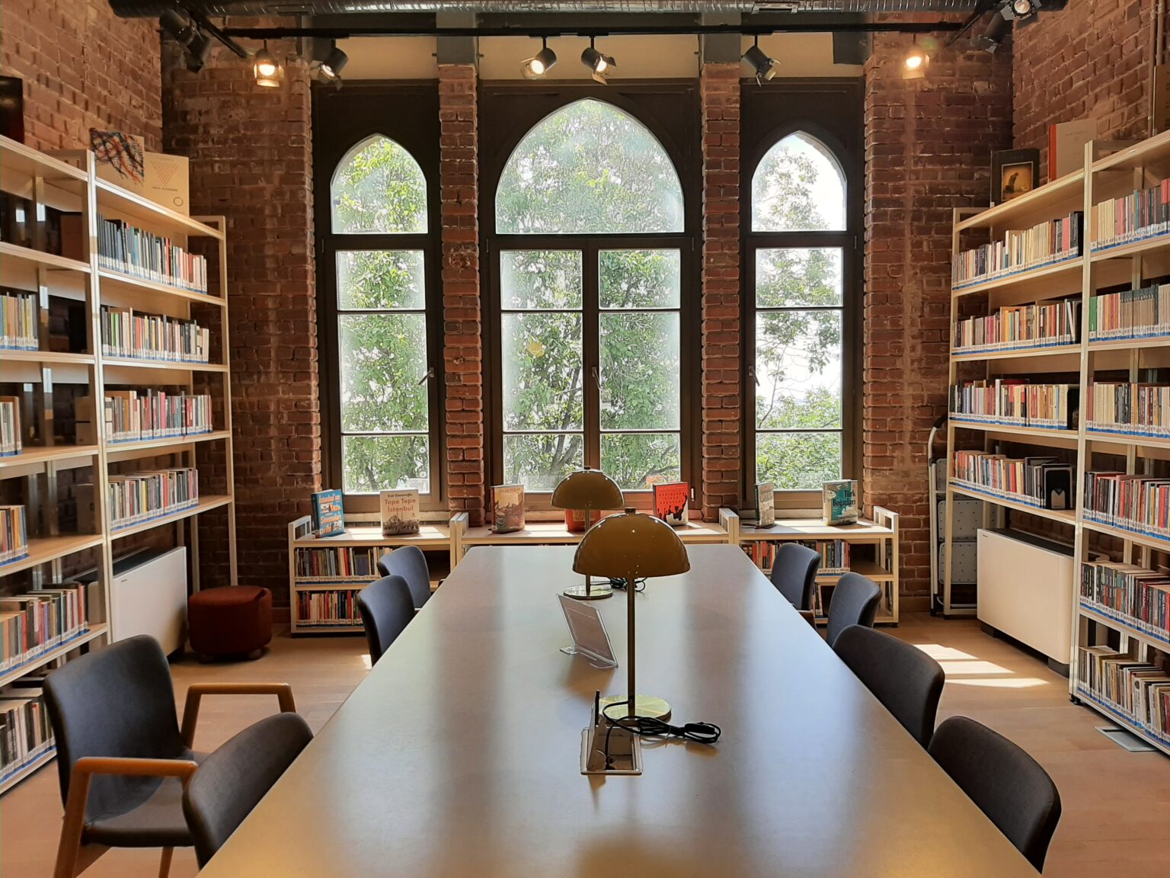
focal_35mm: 26
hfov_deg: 67.3
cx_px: 585
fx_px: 879
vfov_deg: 53.1
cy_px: 439
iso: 40
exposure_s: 1/291
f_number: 1.7
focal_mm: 3.93
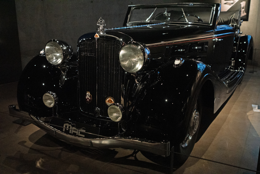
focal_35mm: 36
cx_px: 130
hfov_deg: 53.1
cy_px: 87
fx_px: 260
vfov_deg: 36.9
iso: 3200
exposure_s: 1/80
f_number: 2.8
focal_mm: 24
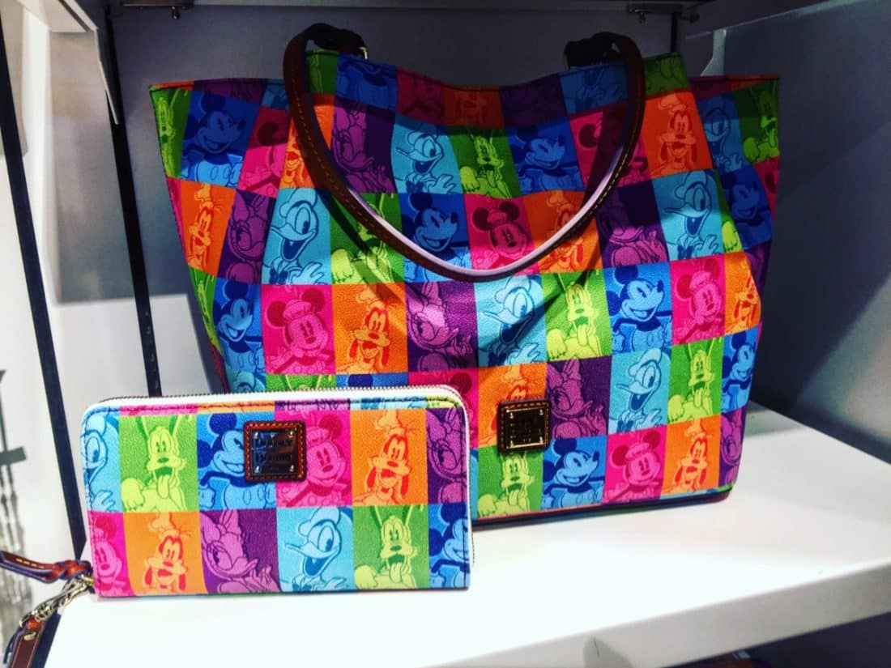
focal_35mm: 29
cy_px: 334
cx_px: 446
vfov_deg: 48.2
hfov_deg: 61.7
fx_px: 746
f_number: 2.2
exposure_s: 1/60
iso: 40
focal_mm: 4.15
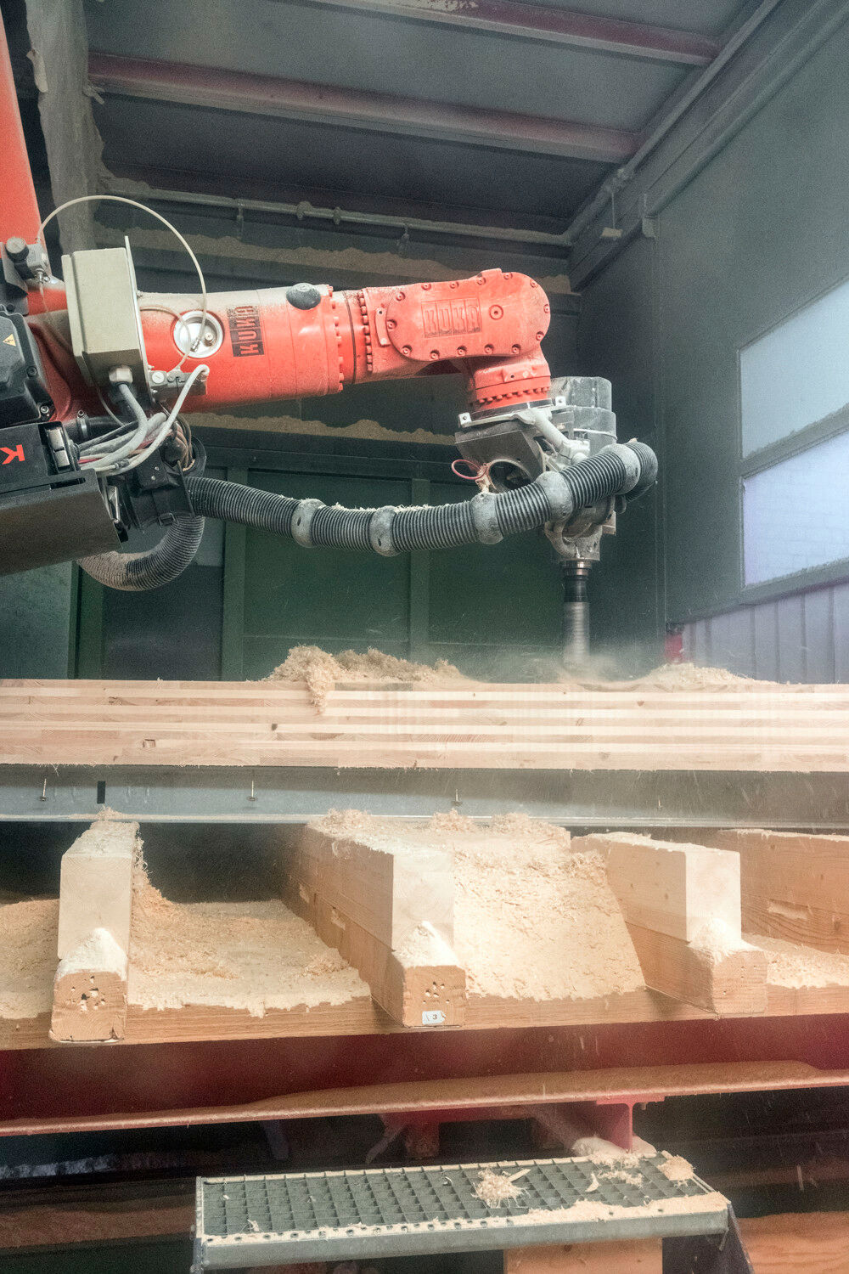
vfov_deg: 60.3
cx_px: 424
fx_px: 1097
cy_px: 637
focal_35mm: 31
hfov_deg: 42.3
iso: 1600
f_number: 5.6
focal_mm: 20.9
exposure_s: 1/60
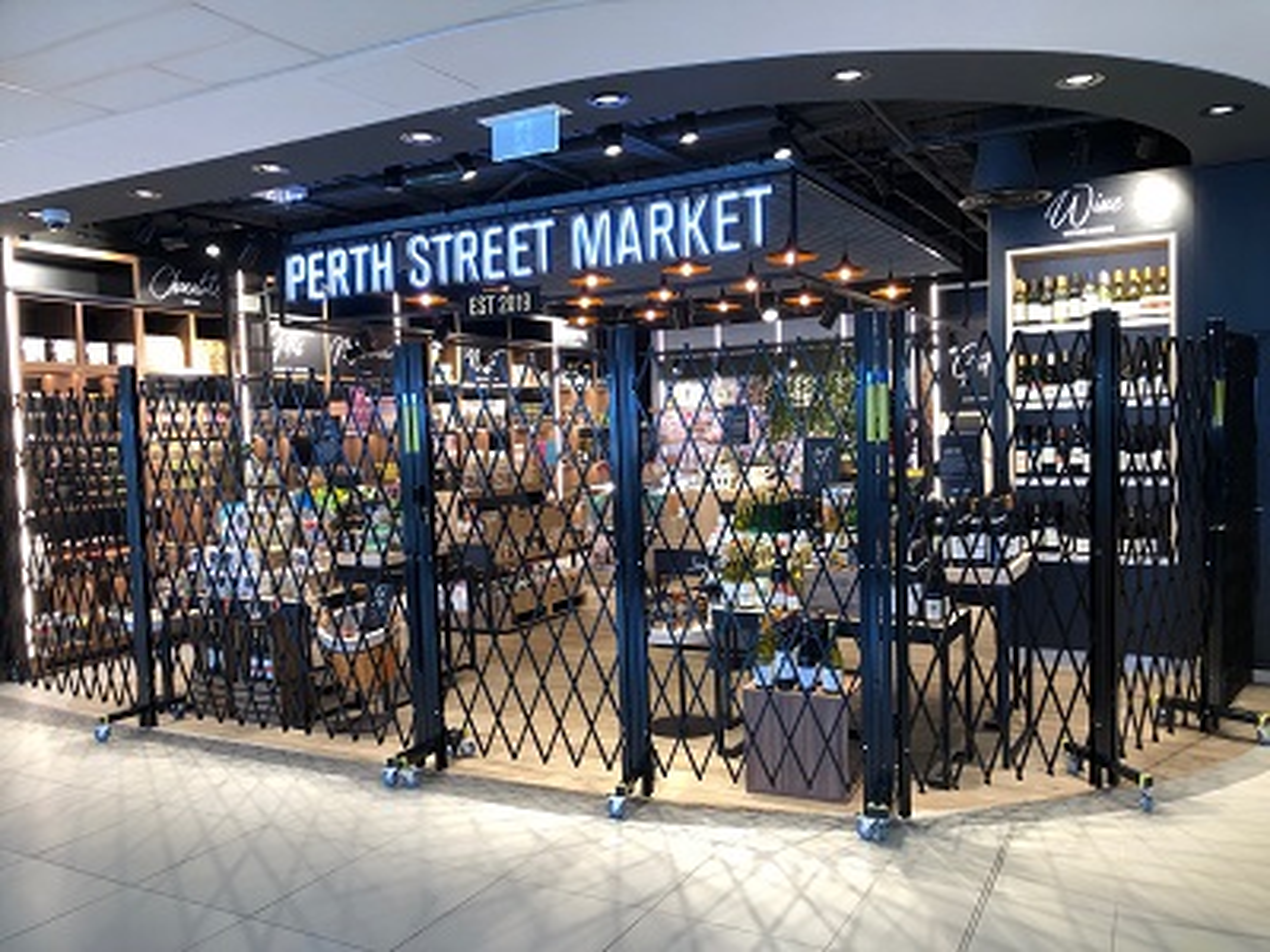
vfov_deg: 49.7
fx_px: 1027
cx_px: 635
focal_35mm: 28
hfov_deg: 63.4
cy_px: 476
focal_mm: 4
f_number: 1.8
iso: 25
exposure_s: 1/33
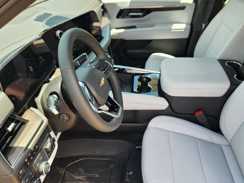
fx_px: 197
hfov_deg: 63.0
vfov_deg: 49.4
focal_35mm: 28
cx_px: 143
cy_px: 110
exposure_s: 1/180
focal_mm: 5.4
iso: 20
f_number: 1.8
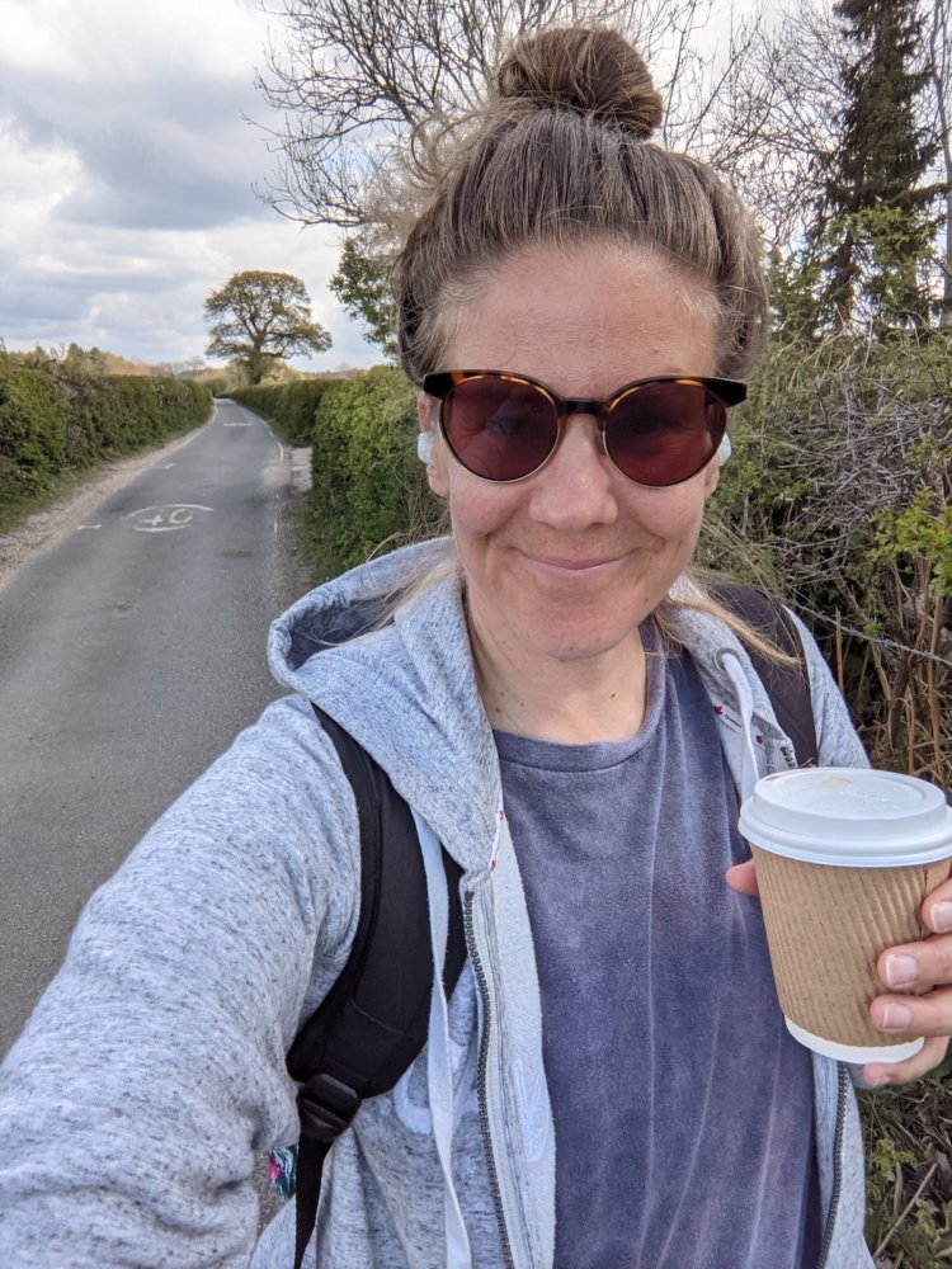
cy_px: 634
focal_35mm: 24
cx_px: 476
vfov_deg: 71.6
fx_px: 880
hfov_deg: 56.8
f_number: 2
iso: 36
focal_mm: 2.51
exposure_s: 1/789
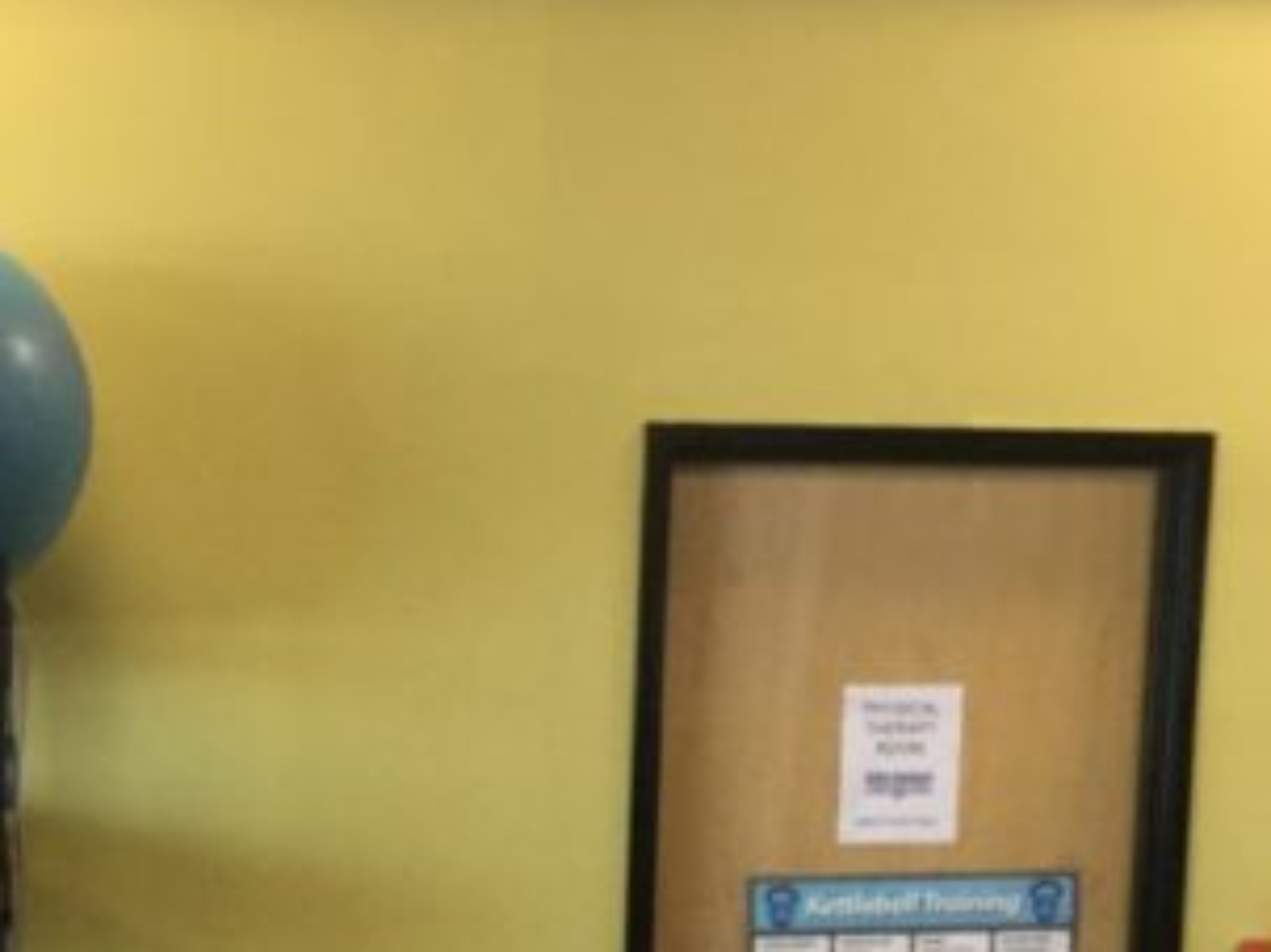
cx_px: 151
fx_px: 3156
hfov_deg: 22.3
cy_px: 1103
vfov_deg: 16.5
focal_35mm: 86
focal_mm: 3.3
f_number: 2.4
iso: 50
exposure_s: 1/30
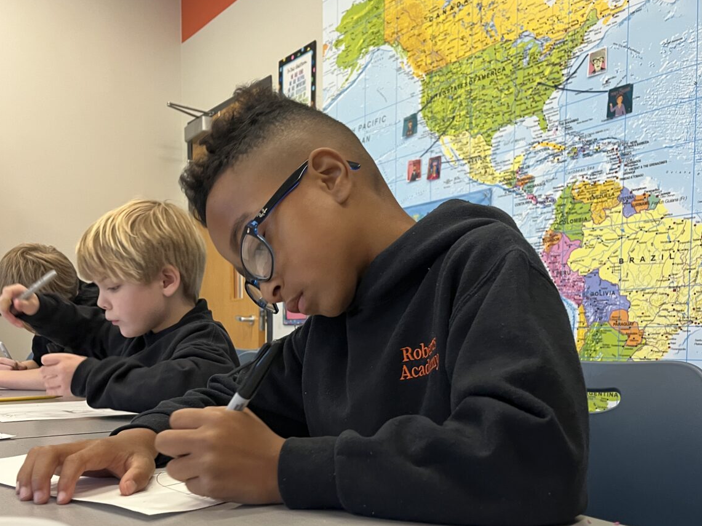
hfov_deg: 52.6
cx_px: 351
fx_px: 710
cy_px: 376
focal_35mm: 35
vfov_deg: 39.9
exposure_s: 1/60
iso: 250
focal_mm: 5.1
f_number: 1.6
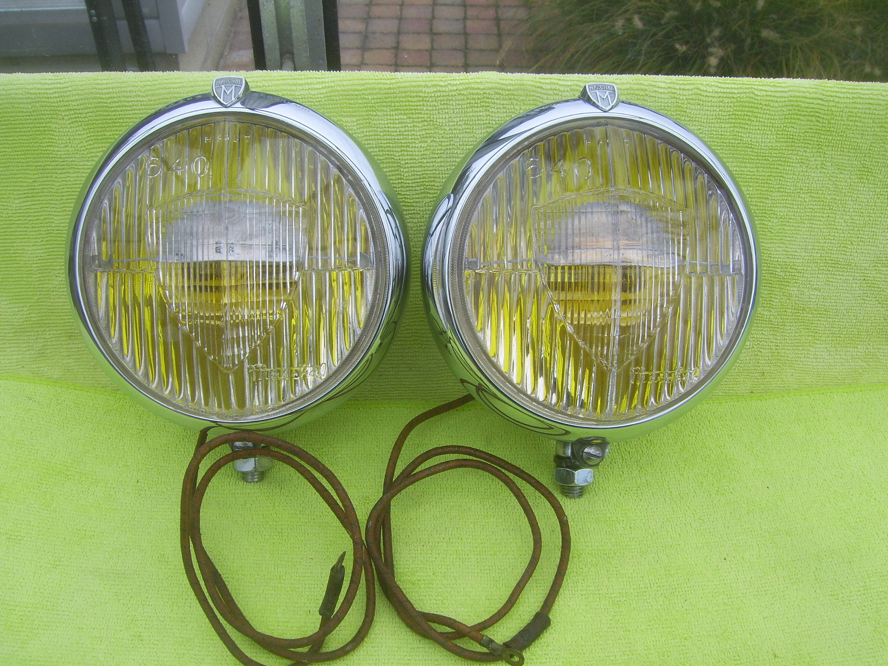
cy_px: 333
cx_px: 444
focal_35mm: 38
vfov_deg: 37.7
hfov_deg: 49.0
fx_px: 975
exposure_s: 1/80
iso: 50
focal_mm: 7.8
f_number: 6.4
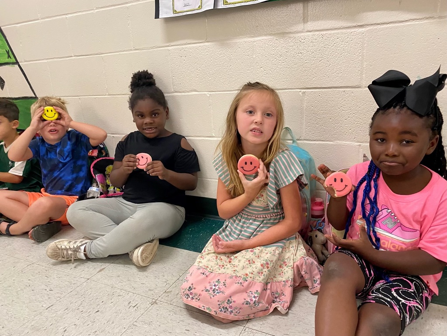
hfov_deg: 67.3
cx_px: 224
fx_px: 336
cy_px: 168
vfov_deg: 53.1
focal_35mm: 26
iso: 250
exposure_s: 1/60
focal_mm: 4.25
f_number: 1.8
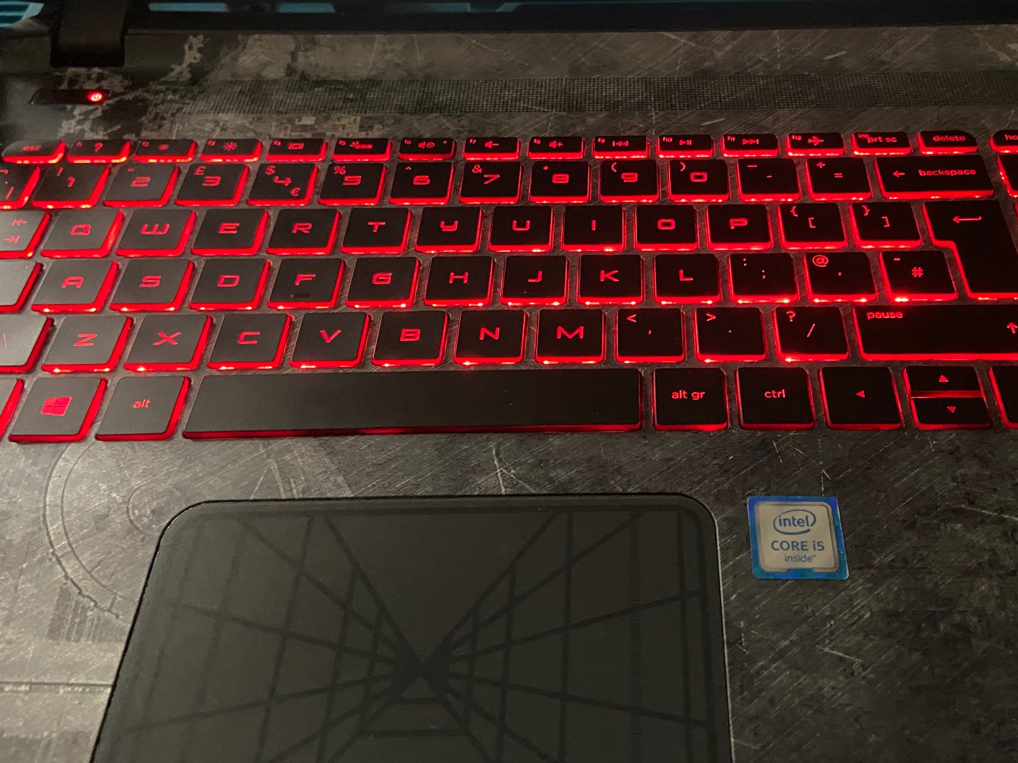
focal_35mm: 35
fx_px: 1029
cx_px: 613
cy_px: 289
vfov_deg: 40.4
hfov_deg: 52.3
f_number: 1.8
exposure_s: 1/30
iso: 1000
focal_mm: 4.25
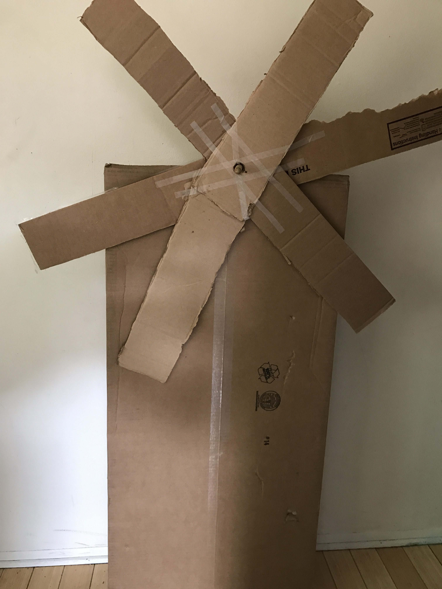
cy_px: 294
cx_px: 221
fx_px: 477
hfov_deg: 49.7
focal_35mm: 28
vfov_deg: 63.4
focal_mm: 3.99
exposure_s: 1/15
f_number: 1.8
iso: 50
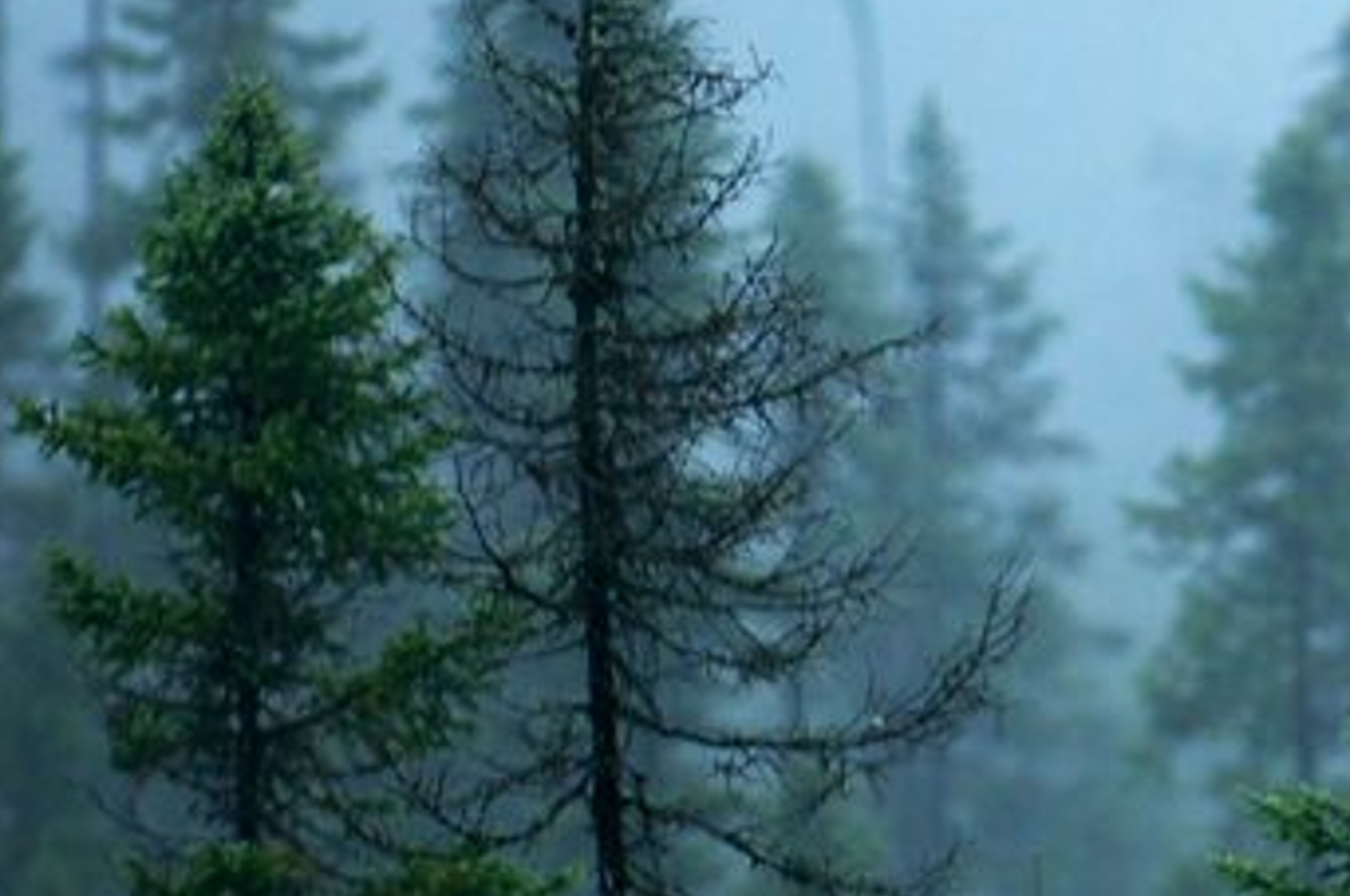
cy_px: -239
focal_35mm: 1054
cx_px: 1930
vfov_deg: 1.3
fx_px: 39469
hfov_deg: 2.0
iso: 200
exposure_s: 1/30
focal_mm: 200
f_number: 2.8
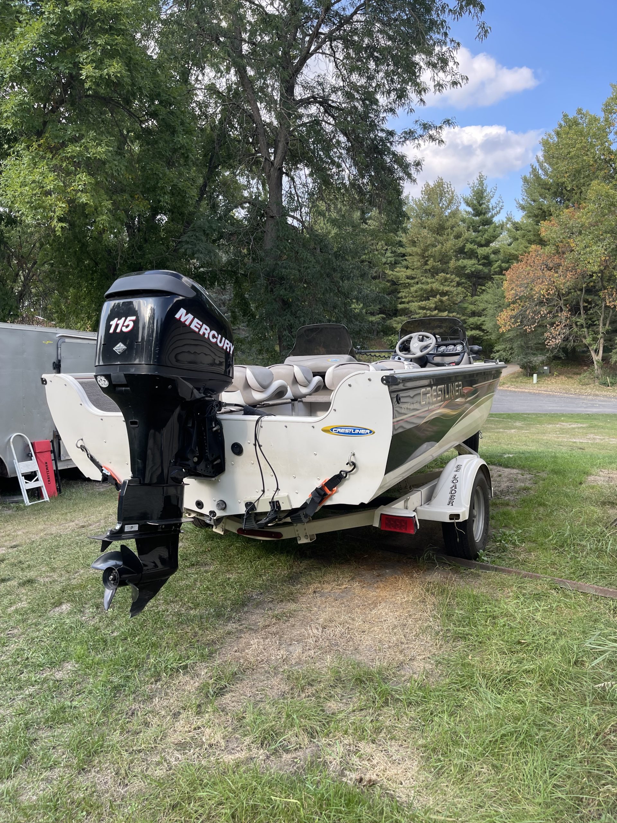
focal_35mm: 26
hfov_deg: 53.1
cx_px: 308
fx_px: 618
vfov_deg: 67.3
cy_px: 412
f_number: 1.6
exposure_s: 1/556
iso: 32
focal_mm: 5.1
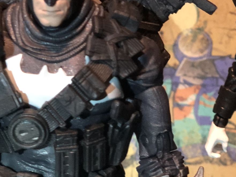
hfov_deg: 16.6
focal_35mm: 118
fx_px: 805
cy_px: -6
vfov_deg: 12.4
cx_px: 62
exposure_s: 1/8
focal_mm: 6
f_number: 2.4
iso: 250
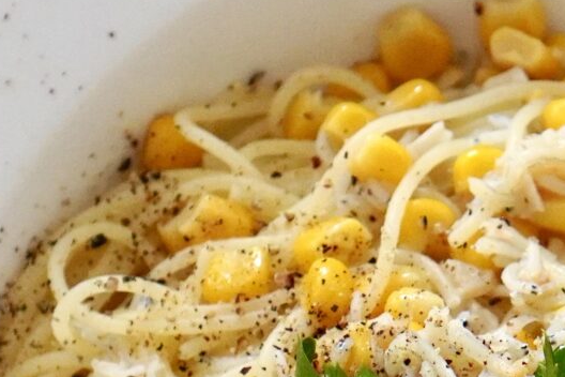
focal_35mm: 254
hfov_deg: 8.0
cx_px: 688
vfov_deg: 5.4
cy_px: 556
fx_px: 3993
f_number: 3.5
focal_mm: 35
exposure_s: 1/160
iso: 1600
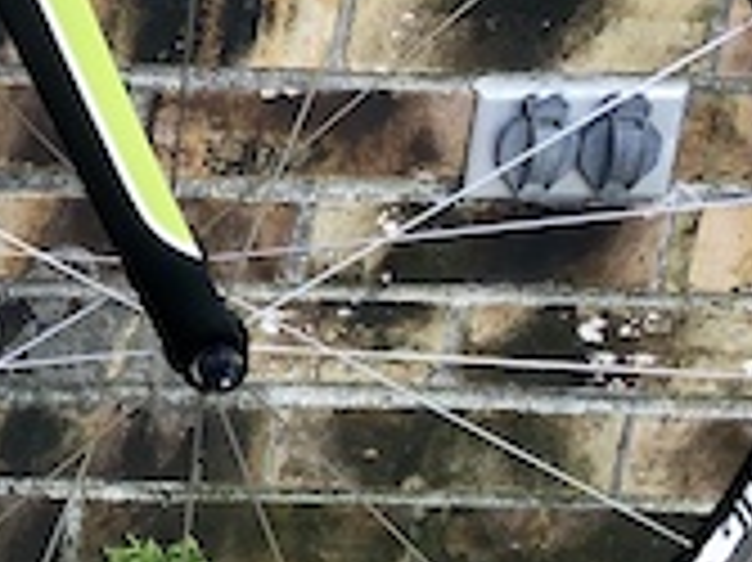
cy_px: -216
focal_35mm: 134
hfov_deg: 12.8
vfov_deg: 10.7
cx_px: -784
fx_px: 2909
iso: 40
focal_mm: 3.99
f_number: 1.8
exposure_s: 1/120
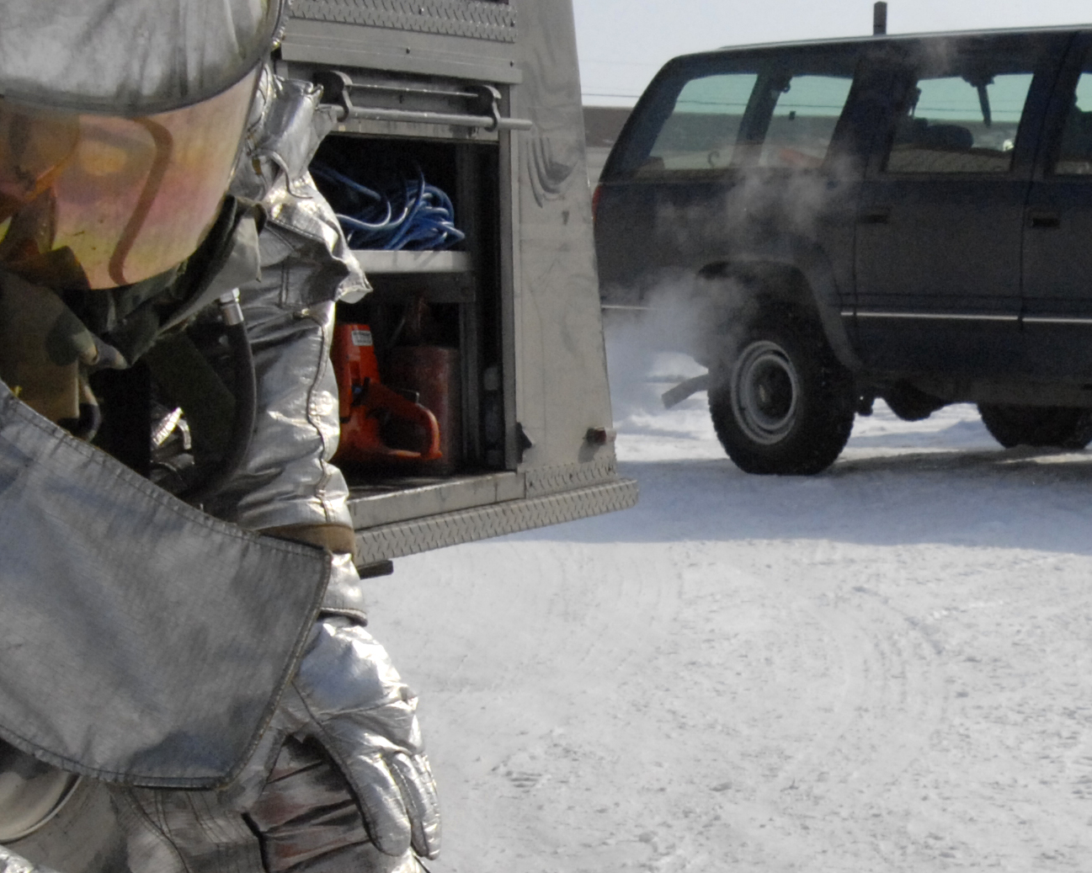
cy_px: 709
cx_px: 1009
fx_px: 3263
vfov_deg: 15.1
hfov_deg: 18.6
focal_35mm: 101
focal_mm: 24
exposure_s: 1/5000
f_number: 7.1
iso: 800
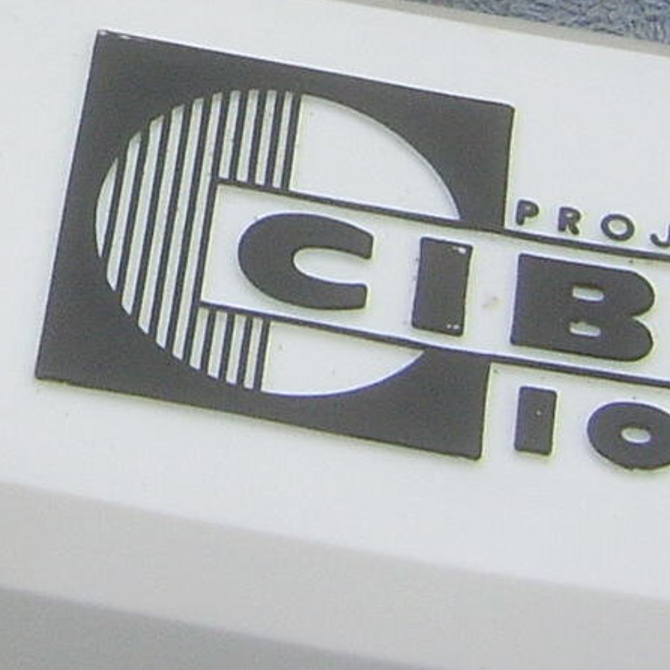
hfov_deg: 8.9
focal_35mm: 195
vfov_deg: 8.8
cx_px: -134
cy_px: -278
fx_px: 4270
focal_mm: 7.8
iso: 50
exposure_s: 1/100
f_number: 6.4
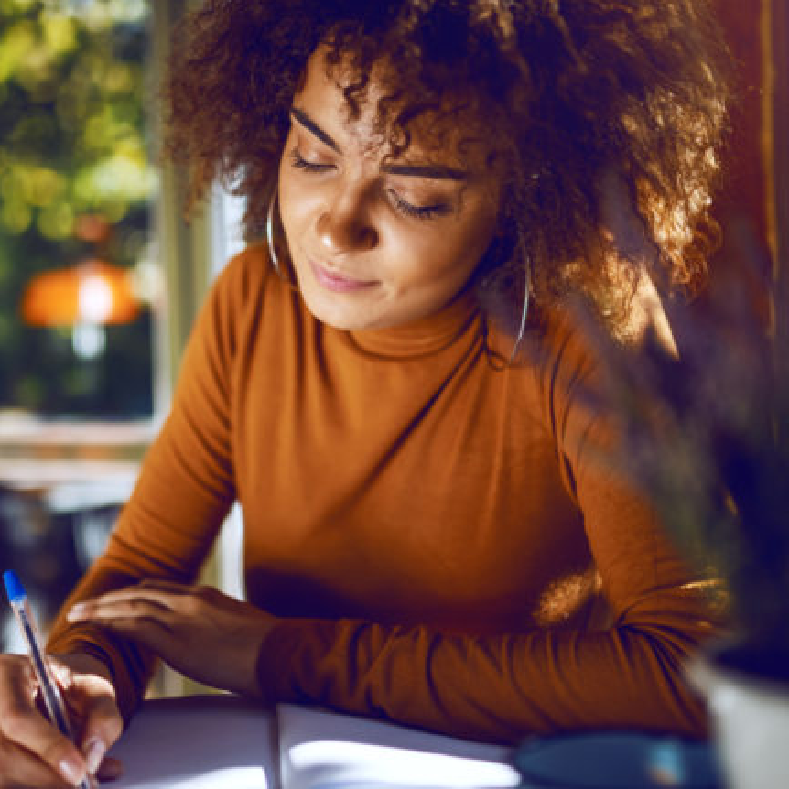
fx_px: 1367
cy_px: 394
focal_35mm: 53
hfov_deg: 32.0
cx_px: 291
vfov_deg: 32.2
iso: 200
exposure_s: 1/2500
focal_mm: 35
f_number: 1.4
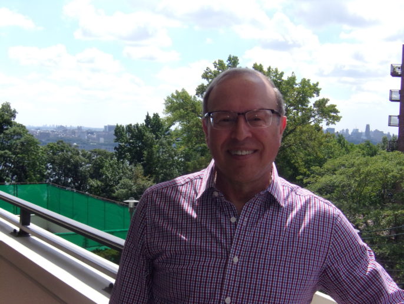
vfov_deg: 27.5
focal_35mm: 53
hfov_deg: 36.2
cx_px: 202
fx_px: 619
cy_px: 152
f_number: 15
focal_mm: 9.4
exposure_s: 1/120
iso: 200
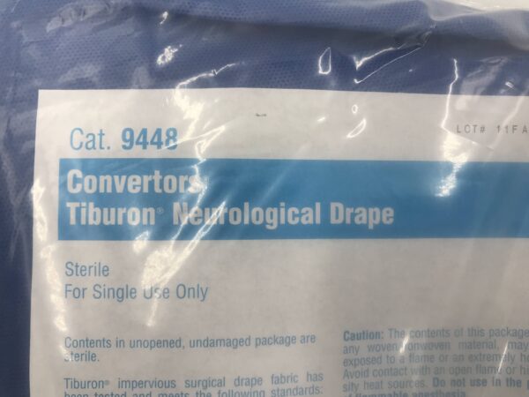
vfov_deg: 49.7
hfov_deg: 63.4
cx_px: 264
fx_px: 428
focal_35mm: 28
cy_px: 198
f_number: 1.8
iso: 20
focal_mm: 3.99
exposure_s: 1/176
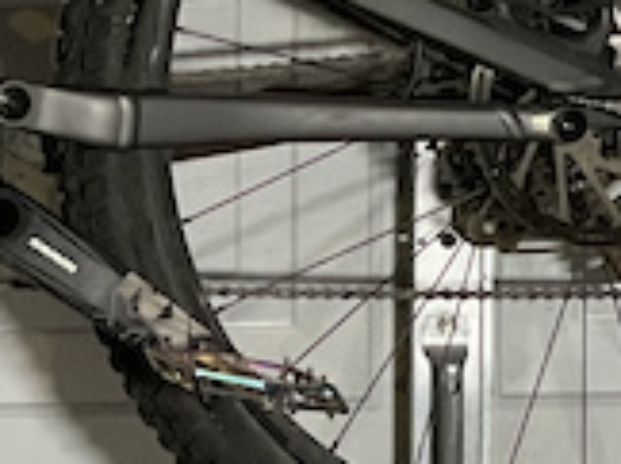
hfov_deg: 6.2
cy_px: -77
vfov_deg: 4.7
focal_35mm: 317
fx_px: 5678
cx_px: -291
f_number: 2.2
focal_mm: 7.5
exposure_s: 1/60
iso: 500
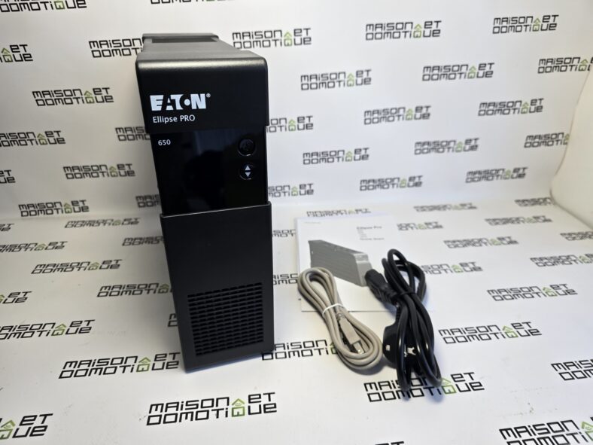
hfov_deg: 73.9
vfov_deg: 58.9
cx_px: 296
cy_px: 222
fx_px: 394
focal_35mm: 23
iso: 20
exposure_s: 1/100
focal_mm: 6.3
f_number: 1.7
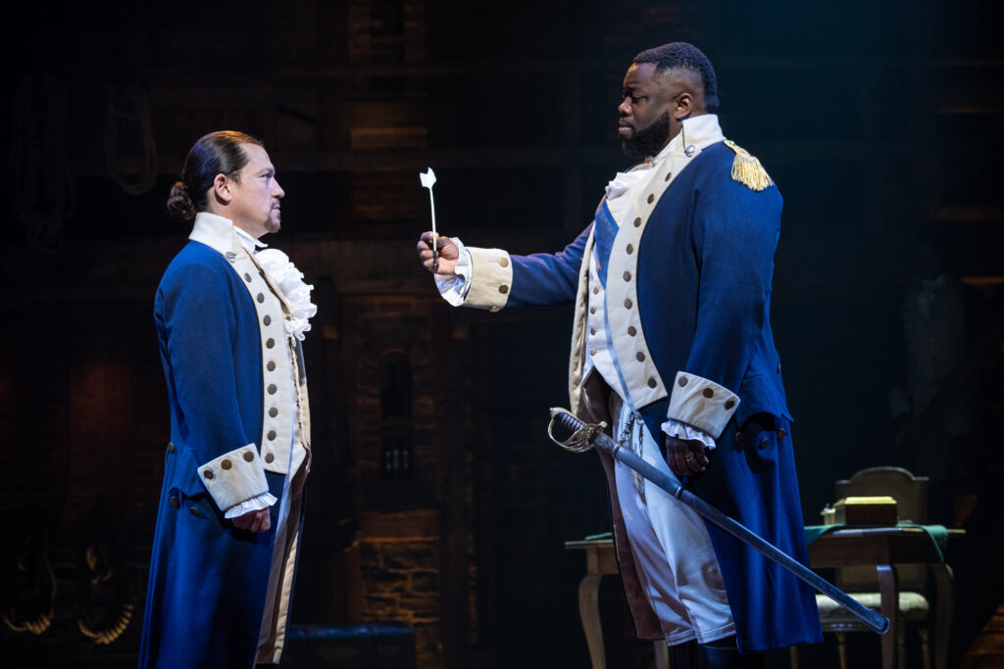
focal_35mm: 86
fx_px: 2399
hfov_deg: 23.6
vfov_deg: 15.9
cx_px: 502
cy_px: 334
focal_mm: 86
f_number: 4.5
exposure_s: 1/250
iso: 1600
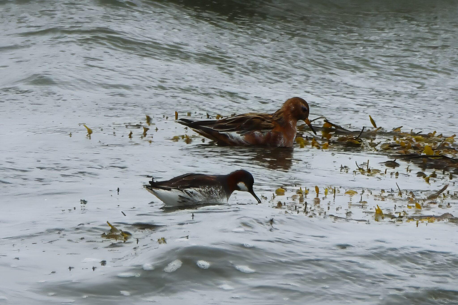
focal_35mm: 900
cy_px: 152
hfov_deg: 2.3
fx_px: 11448
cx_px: 229
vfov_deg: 1.5
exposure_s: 1/500
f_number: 8
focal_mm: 600
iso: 180
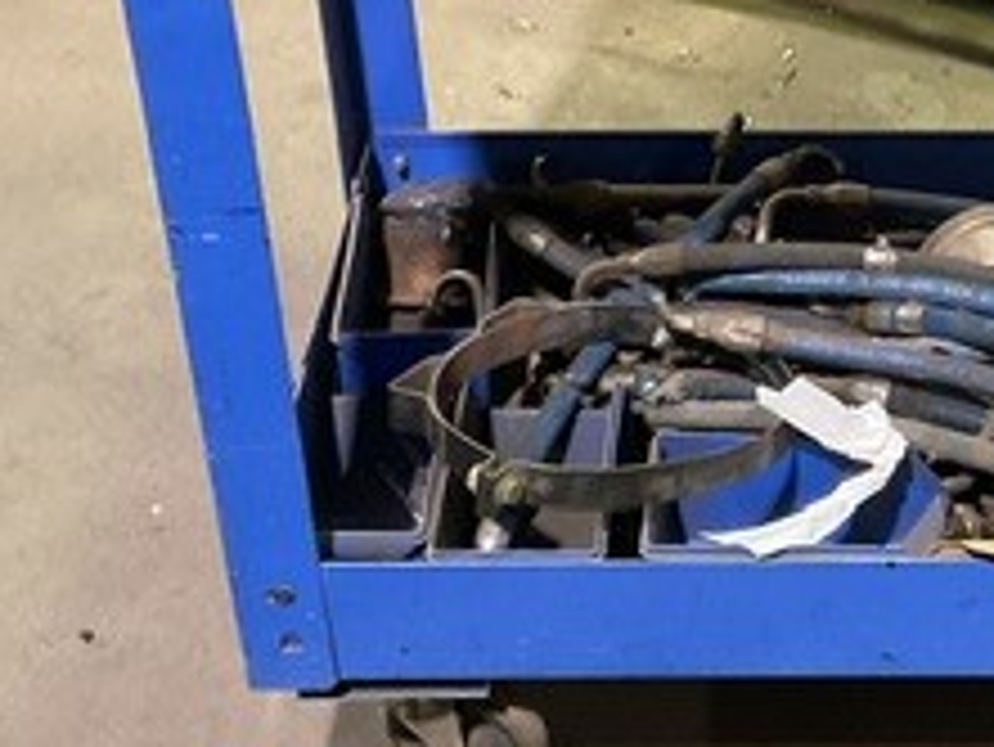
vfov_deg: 17.1
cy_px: -40
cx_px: 841
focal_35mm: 84
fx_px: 2413
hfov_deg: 22.8
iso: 200
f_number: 1.8
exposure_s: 1/50
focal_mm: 3
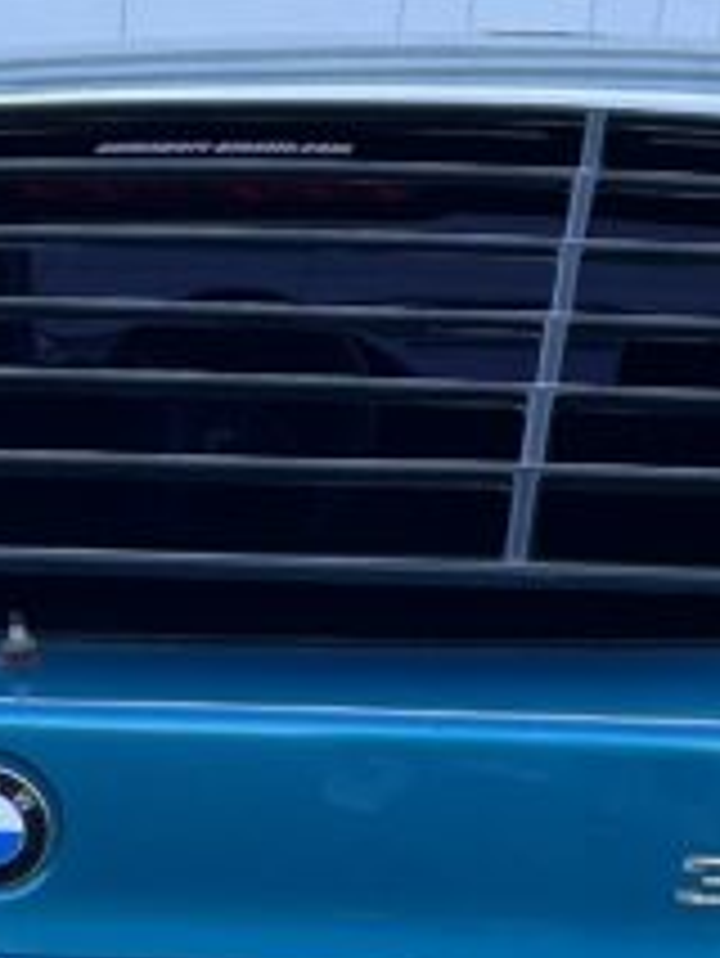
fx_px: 3463
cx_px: 261
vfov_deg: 15.7
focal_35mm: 125
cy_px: 337
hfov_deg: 11.9
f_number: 1.5
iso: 50
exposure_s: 1/558
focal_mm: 5.7
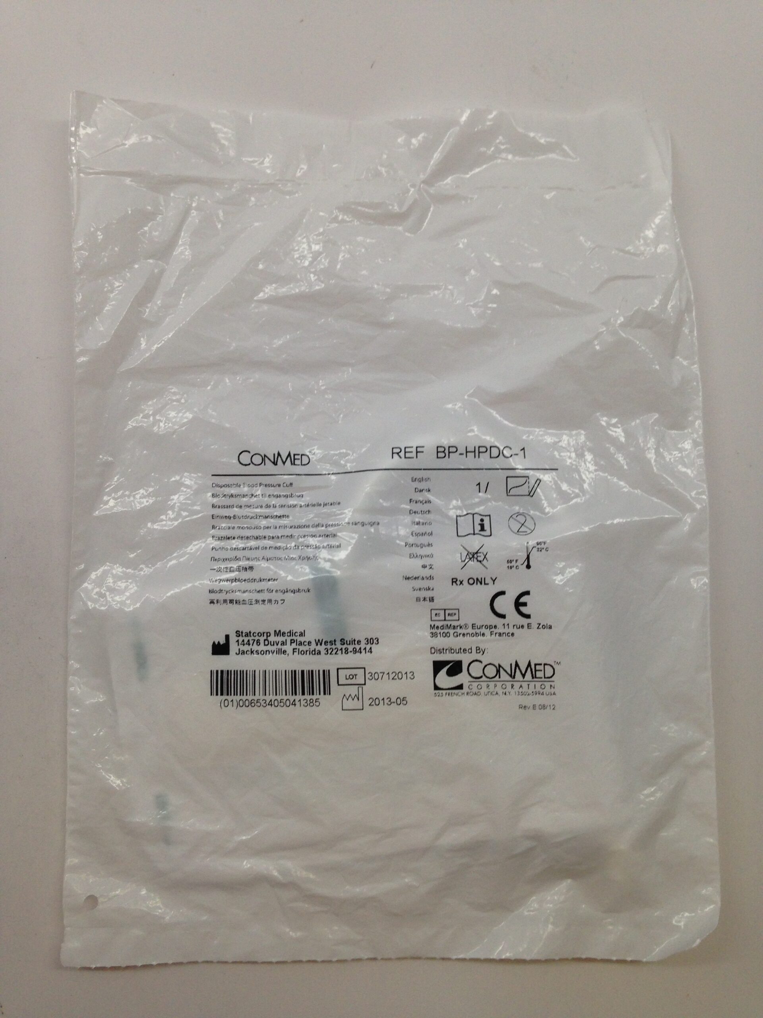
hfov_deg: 42.9
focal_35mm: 33
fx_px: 970
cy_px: 509
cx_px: 382
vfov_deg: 55.4
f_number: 2.4
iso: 80
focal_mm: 4.12
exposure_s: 1/120
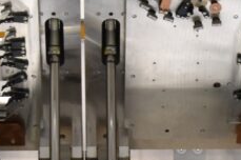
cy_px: 252
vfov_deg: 7.8
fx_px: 1146
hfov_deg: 11.9
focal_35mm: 171
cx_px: 220
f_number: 3.2
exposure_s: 1/60
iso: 800
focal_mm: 17
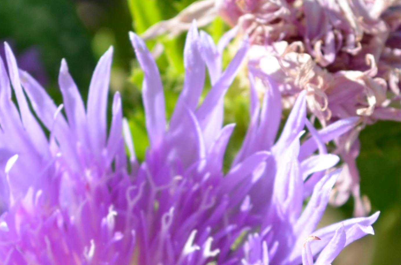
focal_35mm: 293
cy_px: 277
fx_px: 3254
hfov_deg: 7.1
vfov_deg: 4.7
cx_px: 185
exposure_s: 1/200
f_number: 7.1
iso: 200
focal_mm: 55
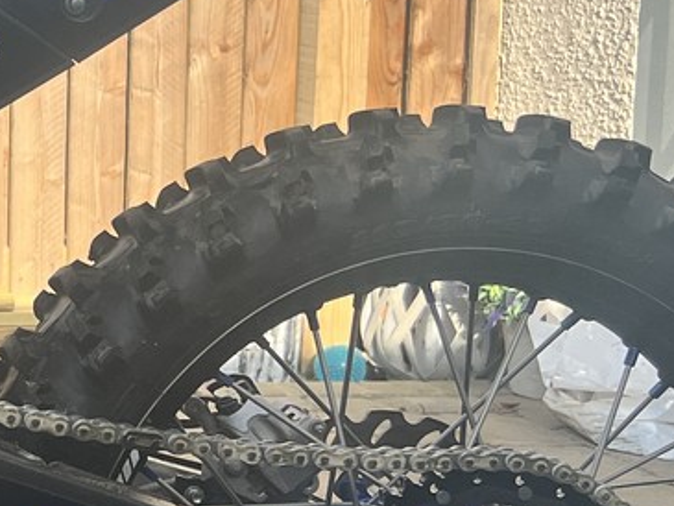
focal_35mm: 114
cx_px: -572
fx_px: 2220
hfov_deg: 14.9
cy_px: 105
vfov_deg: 12.9
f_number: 1.5
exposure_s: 1/1488
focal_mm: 5.7
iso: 50
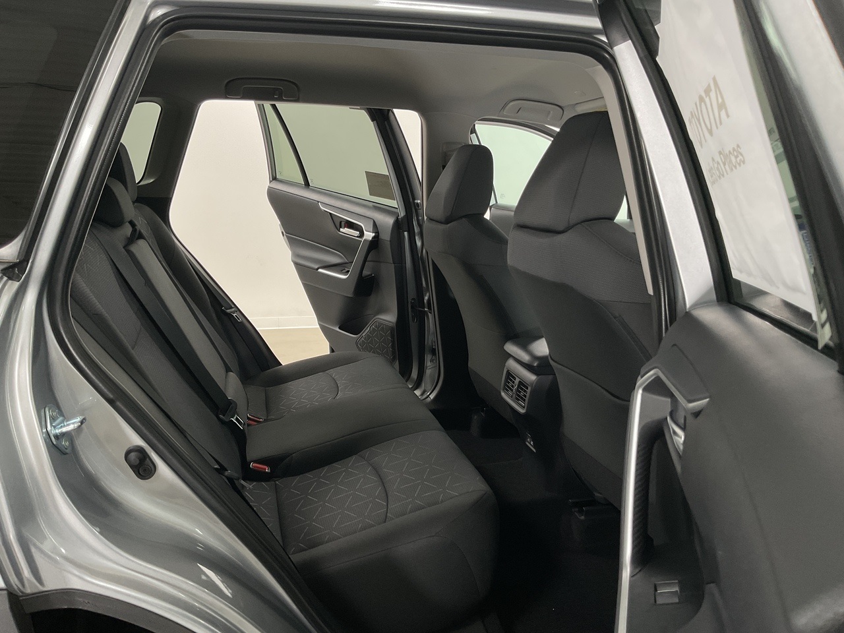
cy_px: 316
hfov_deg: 61.7
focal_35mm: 29
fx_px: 707
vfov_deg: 48.2
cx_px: 422
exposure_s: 1/120
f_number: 1.8
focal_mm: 3
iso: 40
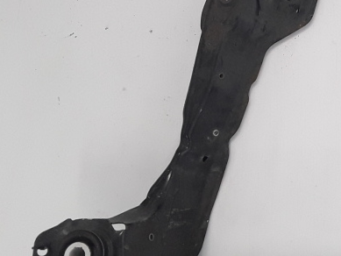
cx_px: 433
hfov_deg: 24.3
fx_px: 700
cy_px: 32
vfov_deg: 20.4
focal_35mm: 71
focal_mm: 2.91
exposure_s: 1/33
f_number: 1.9
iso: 40
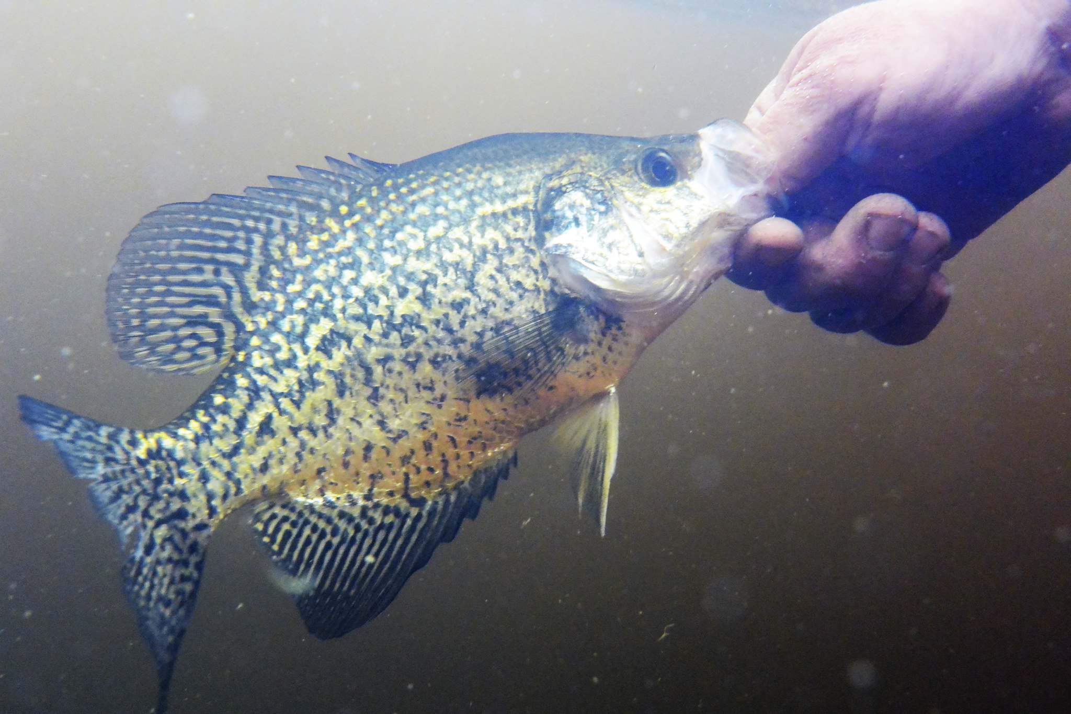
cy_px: 357
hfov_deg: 53.1
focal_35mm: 36
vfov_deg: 36.9
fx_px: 1071
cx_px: 536
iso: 1600
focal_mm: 13.5
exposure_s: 1/160
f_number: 4
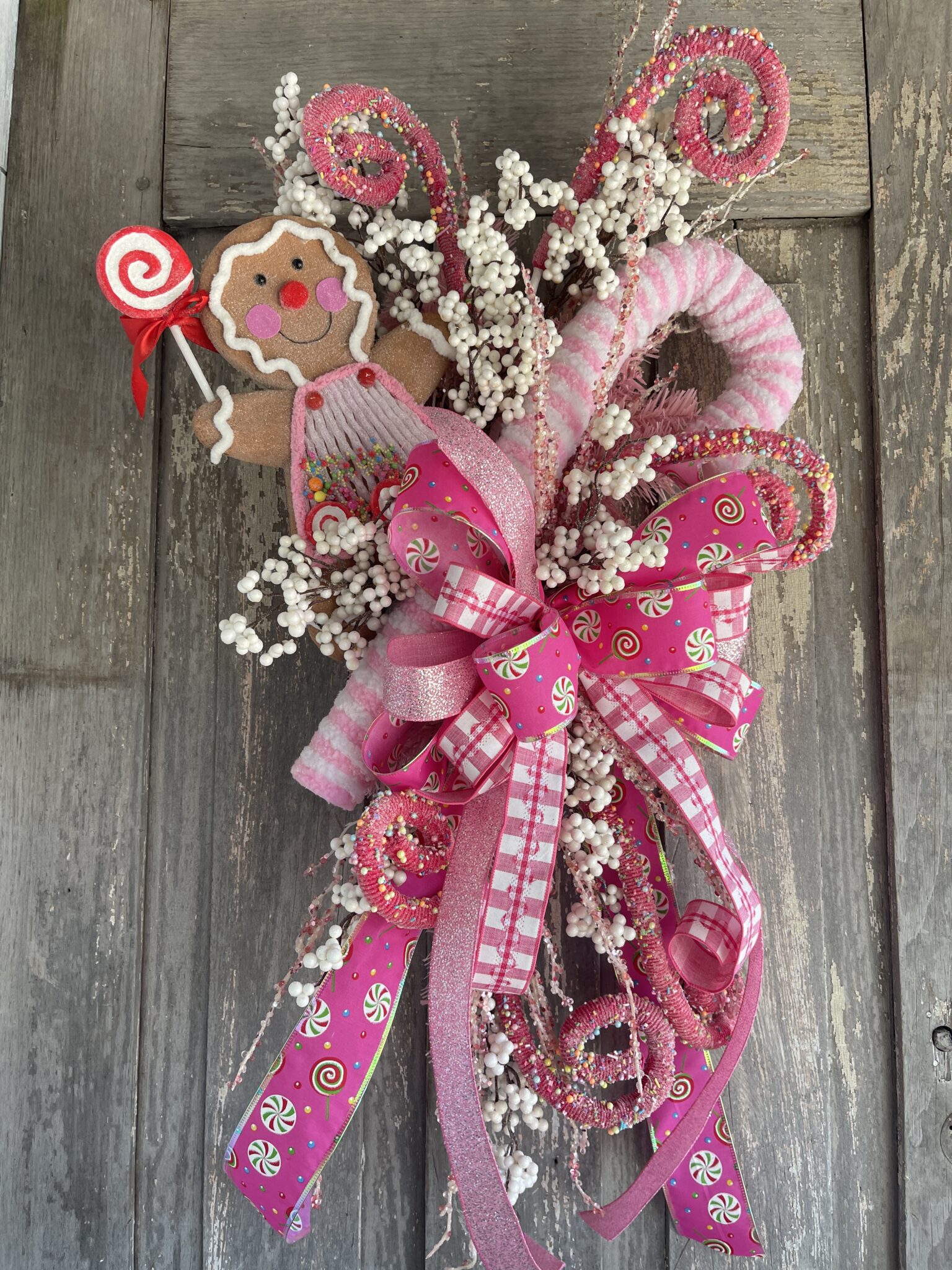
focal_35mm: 25
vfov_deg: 69.4
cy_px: 635
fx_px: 917
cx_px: 476
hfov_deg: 54.9
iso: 32
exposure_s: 1/377
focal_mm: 5.1
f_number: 1.6
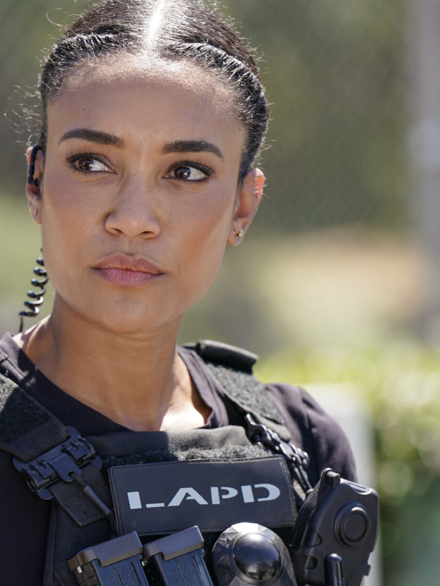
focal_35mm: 313
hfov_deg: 4.7
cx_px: 117
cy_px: 394
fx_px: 5306
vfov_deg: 6.3
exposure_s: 1/500
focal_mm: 197
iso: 200
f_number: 4.5
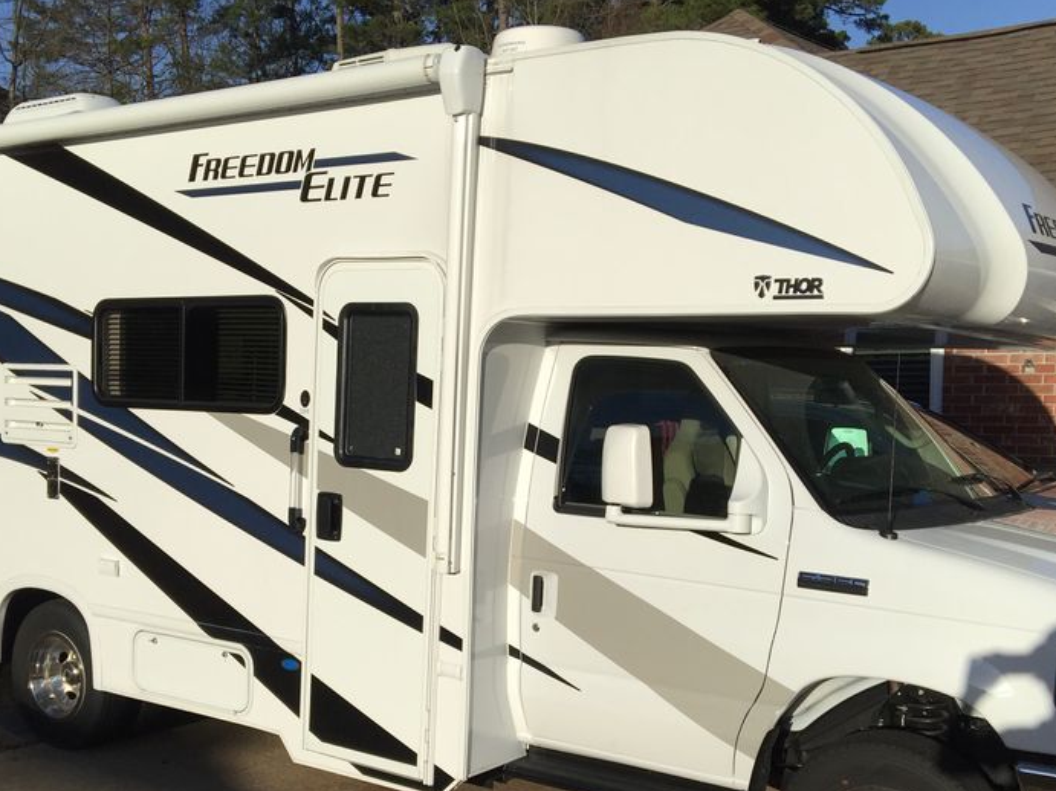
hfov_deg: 43.8
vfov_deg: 33.3
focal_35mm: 43
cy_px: 530
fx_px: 1312
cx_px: 480
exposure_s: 1/3968
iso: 32
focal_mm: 4.15
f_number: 2.2
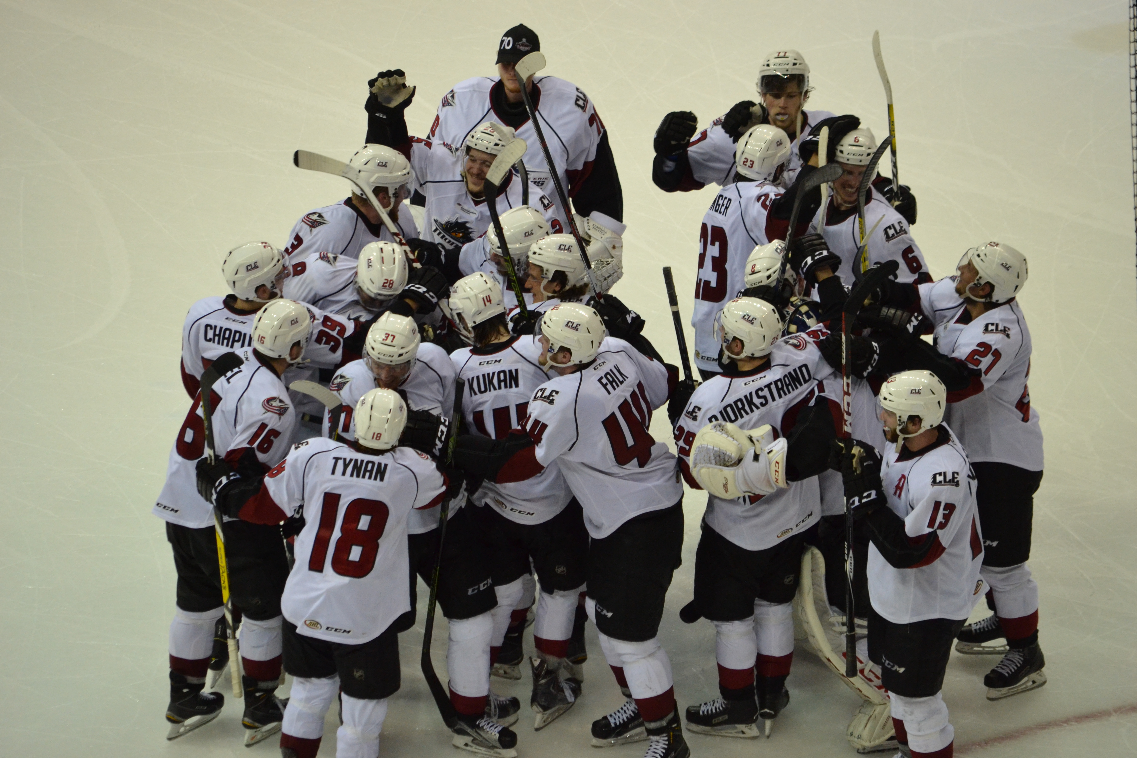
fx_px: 10422
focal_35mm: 330
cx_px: 568
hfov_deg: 6.2
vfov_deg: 4.2
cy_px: 379
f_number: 5.3
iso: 1250
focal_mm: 220
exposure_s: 1/500
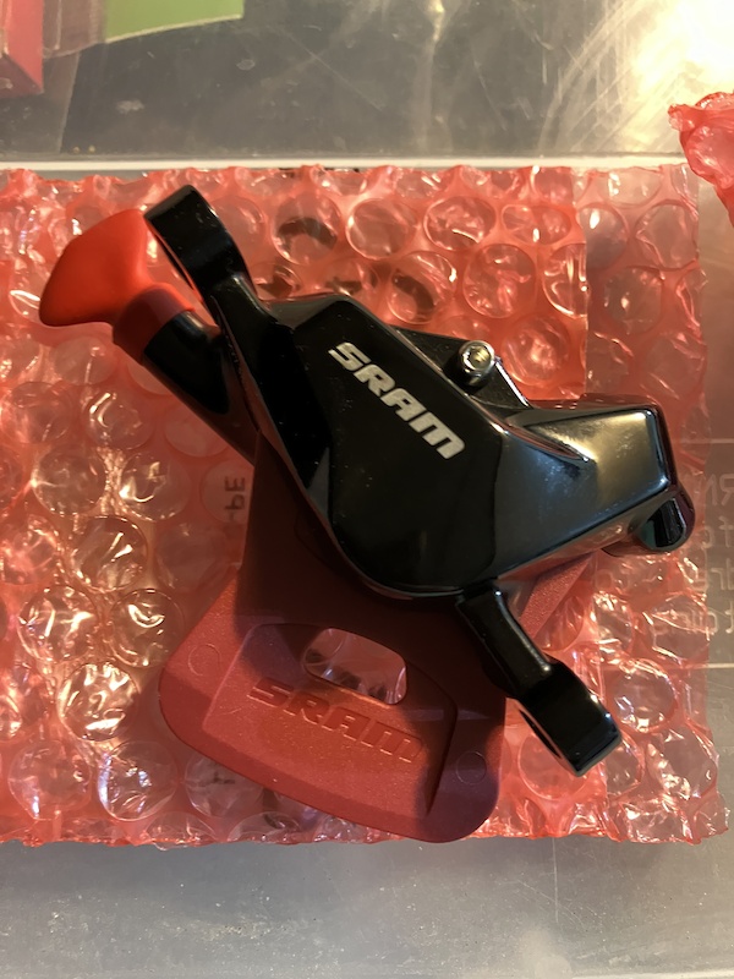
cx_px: 367
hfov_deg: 49.7
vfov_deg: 63.4
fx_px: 792
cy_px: 490
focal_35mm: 28
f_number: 1.8
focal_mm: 3.99
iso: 640
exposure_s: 1/20
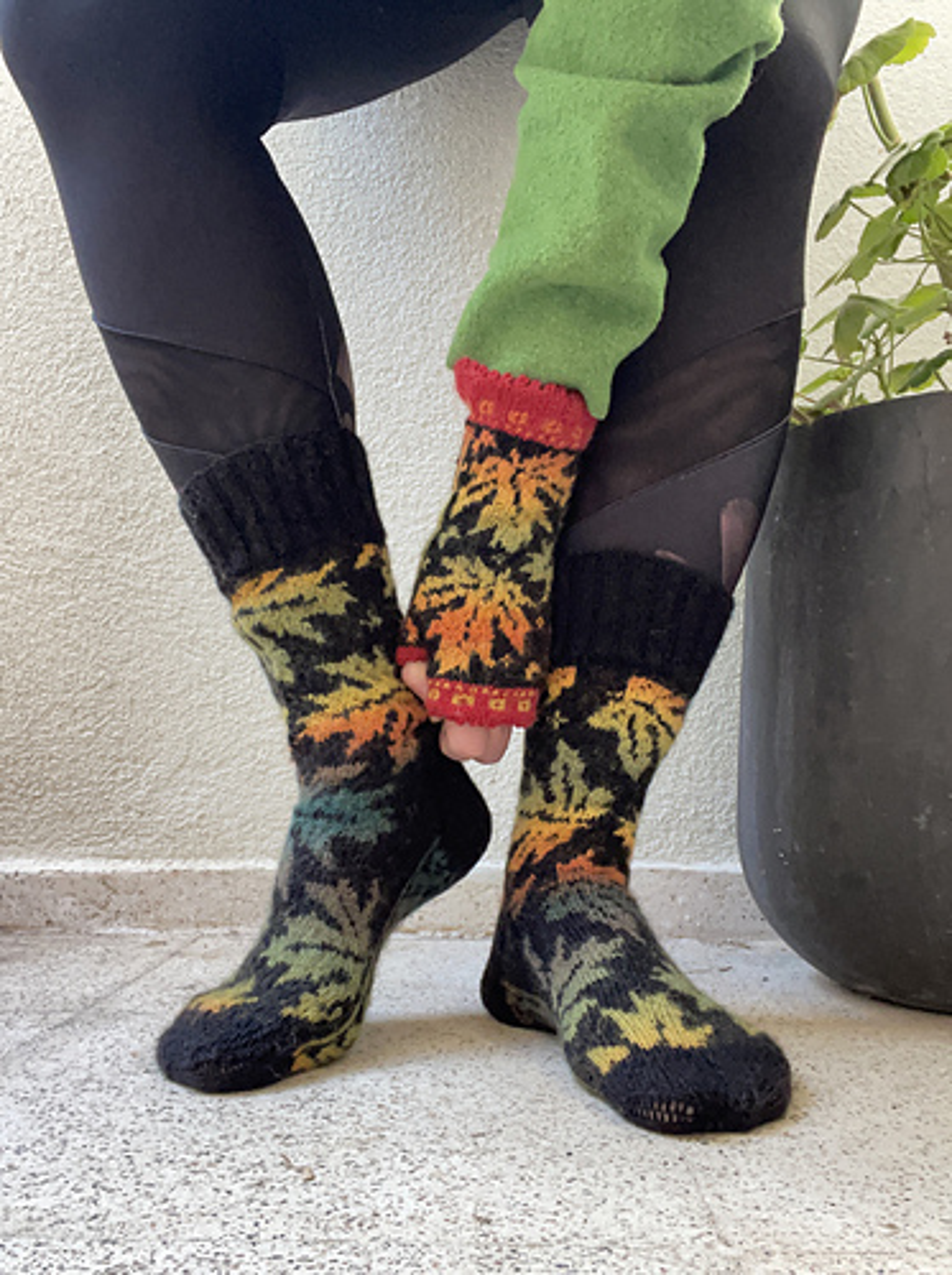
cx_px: 476
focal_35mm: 30
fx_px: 1104
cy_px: 638
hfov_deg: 46.7
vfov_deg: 60.1
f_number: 2.2
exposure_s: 1/60
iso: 250
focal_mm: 2.71
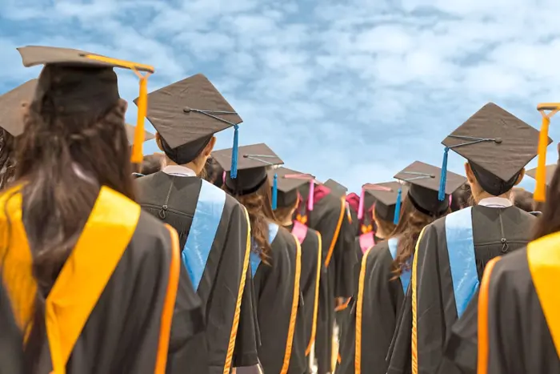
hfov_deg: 28.8
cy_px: 187
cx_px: 280
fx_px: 1089
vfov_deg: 19.5
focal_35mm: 70
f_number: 3.2
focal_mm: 70
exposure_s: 1/80
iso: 640
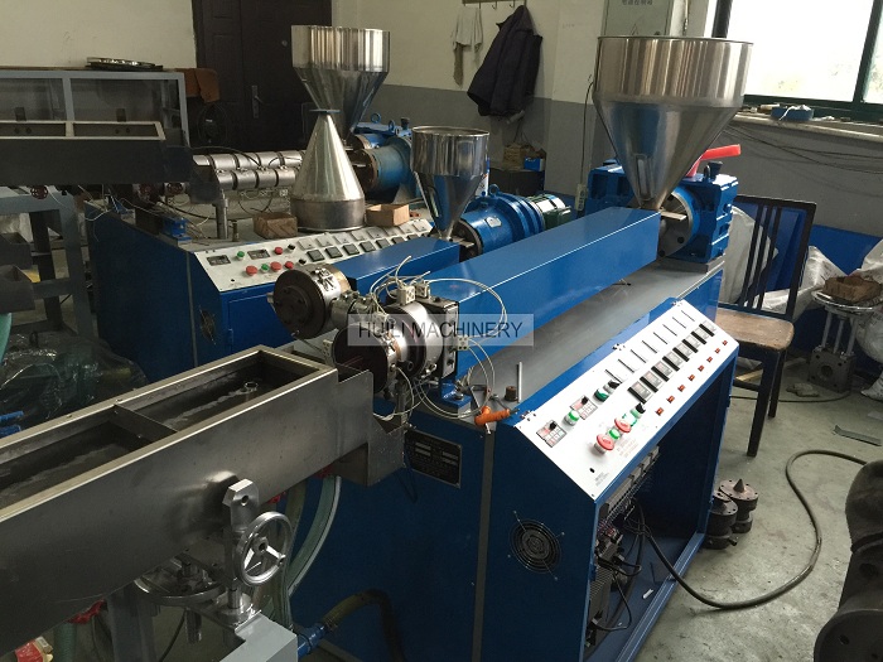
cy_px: 331
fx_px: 740
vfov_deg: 48.2
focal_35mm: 29
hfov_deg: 61.7
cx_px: 442
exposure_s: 1/17
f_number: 2.2
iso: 100
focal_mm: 4.15
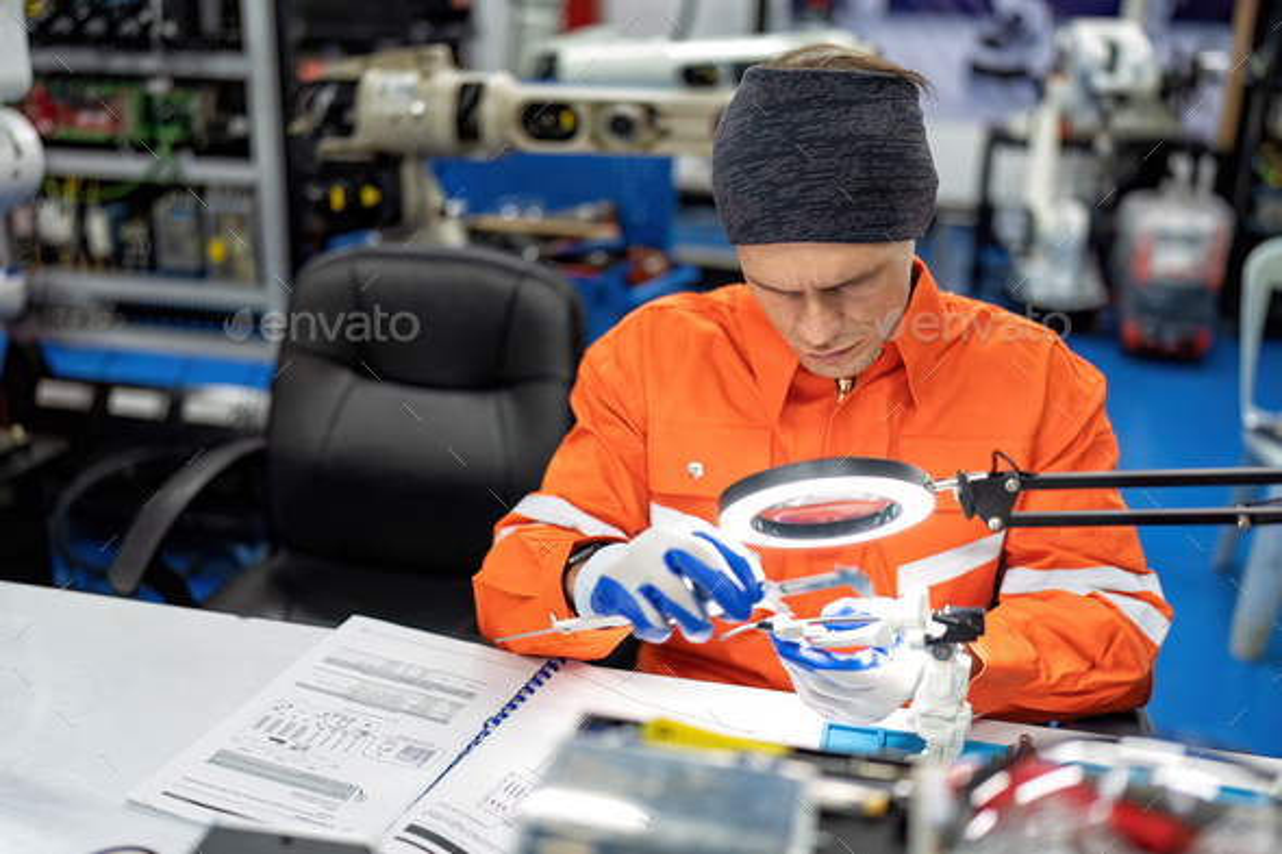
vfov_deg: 37.8
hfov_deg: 54.4
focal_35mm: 35
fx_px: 1246
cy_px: 427
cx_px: 641
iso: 1000
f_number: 1.4
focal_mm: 35
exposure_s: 1/640
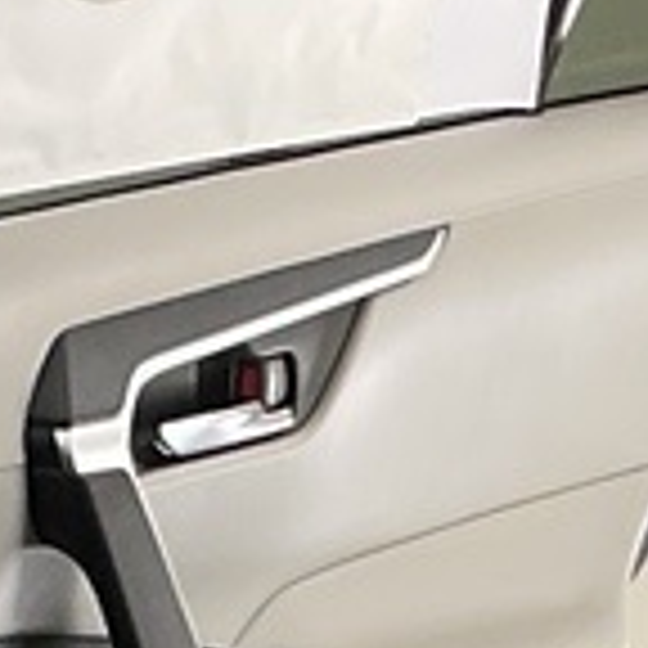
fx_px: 4829
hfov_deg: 7.7
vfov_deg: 7.4
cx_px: 369
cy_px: 1251
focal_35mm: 228
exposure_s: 1/120
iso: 32
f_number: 1.8
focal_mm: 3
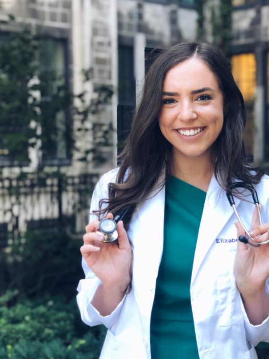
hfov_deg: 19.6
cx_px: 180
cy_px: 213
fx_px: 778
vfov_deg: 26.0
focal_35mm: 75
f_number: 2.4
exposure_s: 1/60
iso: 50
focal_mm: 6
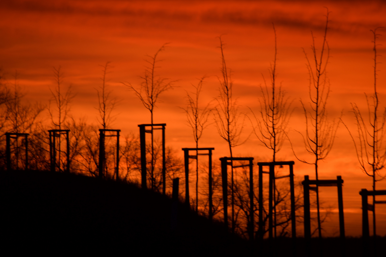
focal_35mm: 375
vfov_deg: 3.7
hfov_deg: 5.5
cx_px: 193
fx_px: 4021
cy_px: 128
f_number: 6.3
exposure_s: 1/100
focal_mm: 250
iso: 100
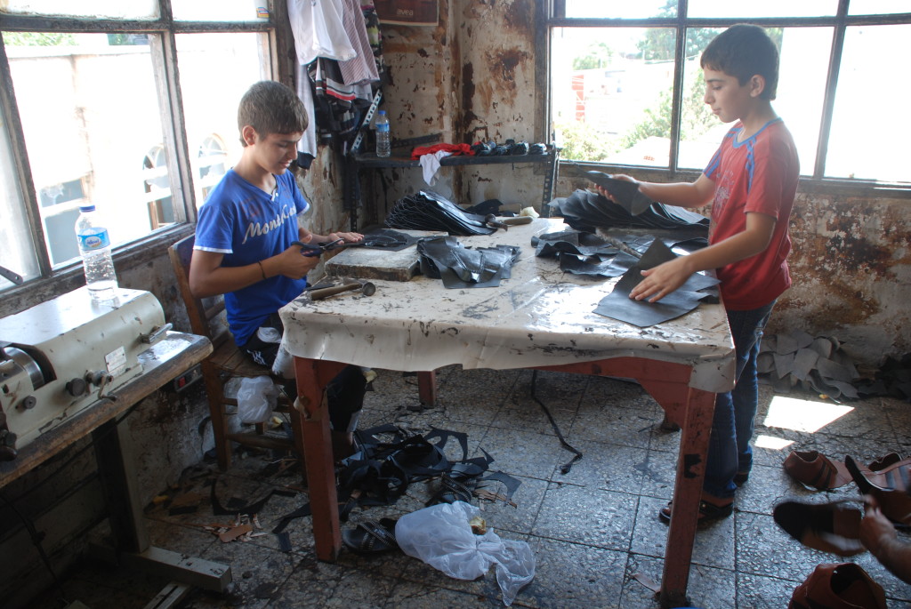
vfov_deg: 48.0
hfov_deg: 67.3
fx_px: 684
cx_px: 456
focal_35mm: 27
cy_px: 304
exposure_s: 1/50
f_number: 3.5
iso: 200
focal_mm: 18
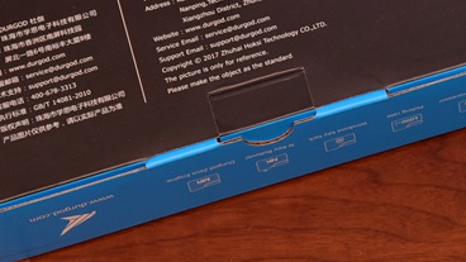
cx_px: 496
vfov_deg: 4.2
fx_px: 3534
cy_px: -97
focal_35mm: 286
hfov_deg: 7.5
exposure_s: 1/60
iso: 1600
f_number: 5.6
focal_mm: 98
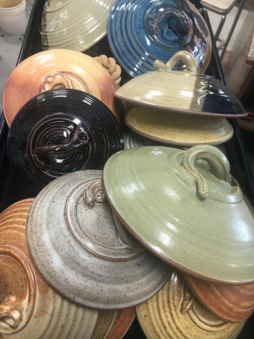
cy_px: 170
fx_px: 274
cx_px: 127
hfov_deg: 49.7
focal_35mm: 28
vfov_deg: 63.4
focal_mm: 3.99
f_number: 1.8
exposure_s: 1/17
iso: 40
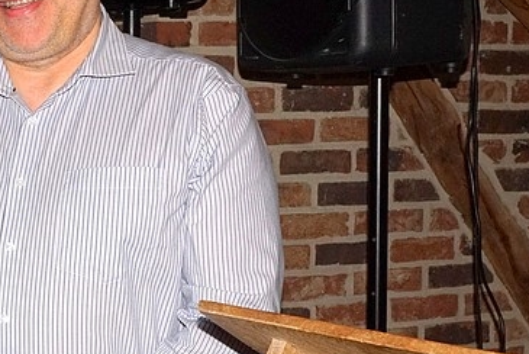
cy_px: 254
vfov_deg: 14.2
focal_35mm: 96
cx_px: -120
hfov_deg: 19.8
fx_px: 1412
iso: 800
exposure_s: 1/200
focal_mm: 26
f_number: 9
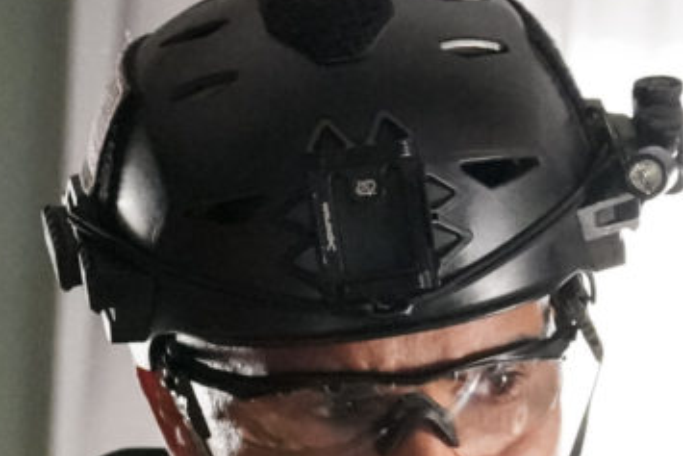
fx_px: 9357
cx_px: 423
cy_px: 787
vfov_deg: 2.8
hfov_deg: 4.2
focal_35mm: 493
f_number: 5.6
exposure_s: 1/200
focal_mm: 114
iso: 20000
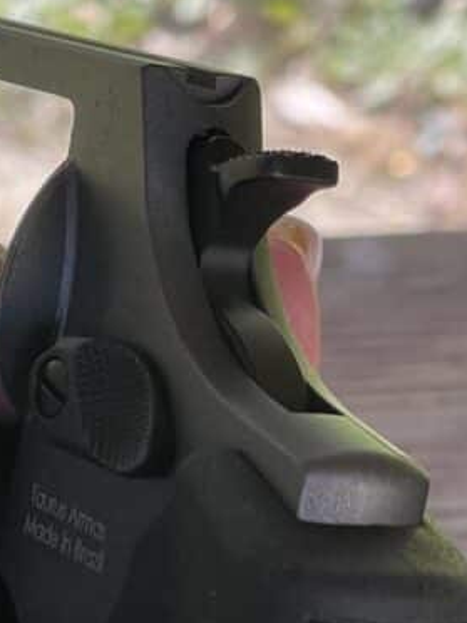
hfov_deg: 10.3
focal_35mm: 143
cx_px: -12
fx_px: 2572
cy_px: 523
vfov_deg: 13.7
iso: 40
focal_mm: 6
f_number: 2
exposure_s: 1/99
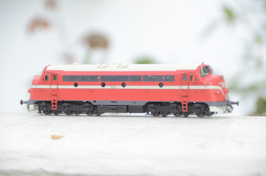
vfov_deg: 6.8
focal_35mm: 202
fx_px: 1493
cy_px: 88
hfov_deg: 10.2
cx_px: 133
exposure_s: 1/320
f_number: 5.6
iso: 1600
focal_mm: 135
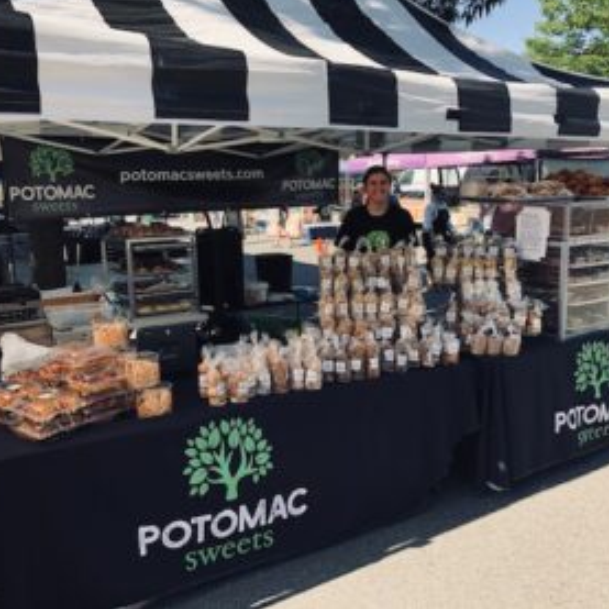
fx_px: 677
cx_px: 283
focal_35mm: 34
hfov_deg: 48.4
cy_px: 298
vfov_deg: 48.4
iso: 20
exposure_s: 1/484
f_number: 1.8
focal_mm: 3.99
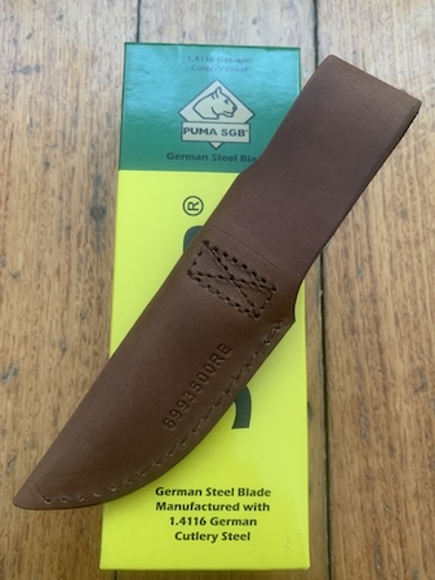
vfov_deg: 65.3
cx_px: 223
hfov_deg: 51.3
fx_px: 453
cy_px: 300
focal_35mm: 27
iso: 200
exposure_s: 1/60
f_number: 1.8
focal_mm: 4.25
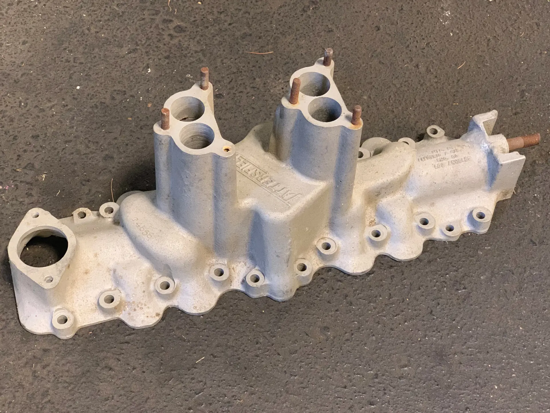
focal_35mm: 52
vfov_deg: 28.0
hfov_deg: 36.8
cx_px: 275
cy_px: 206
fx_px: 826
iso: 500
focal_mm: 6
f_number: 2.4
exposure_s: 1/47
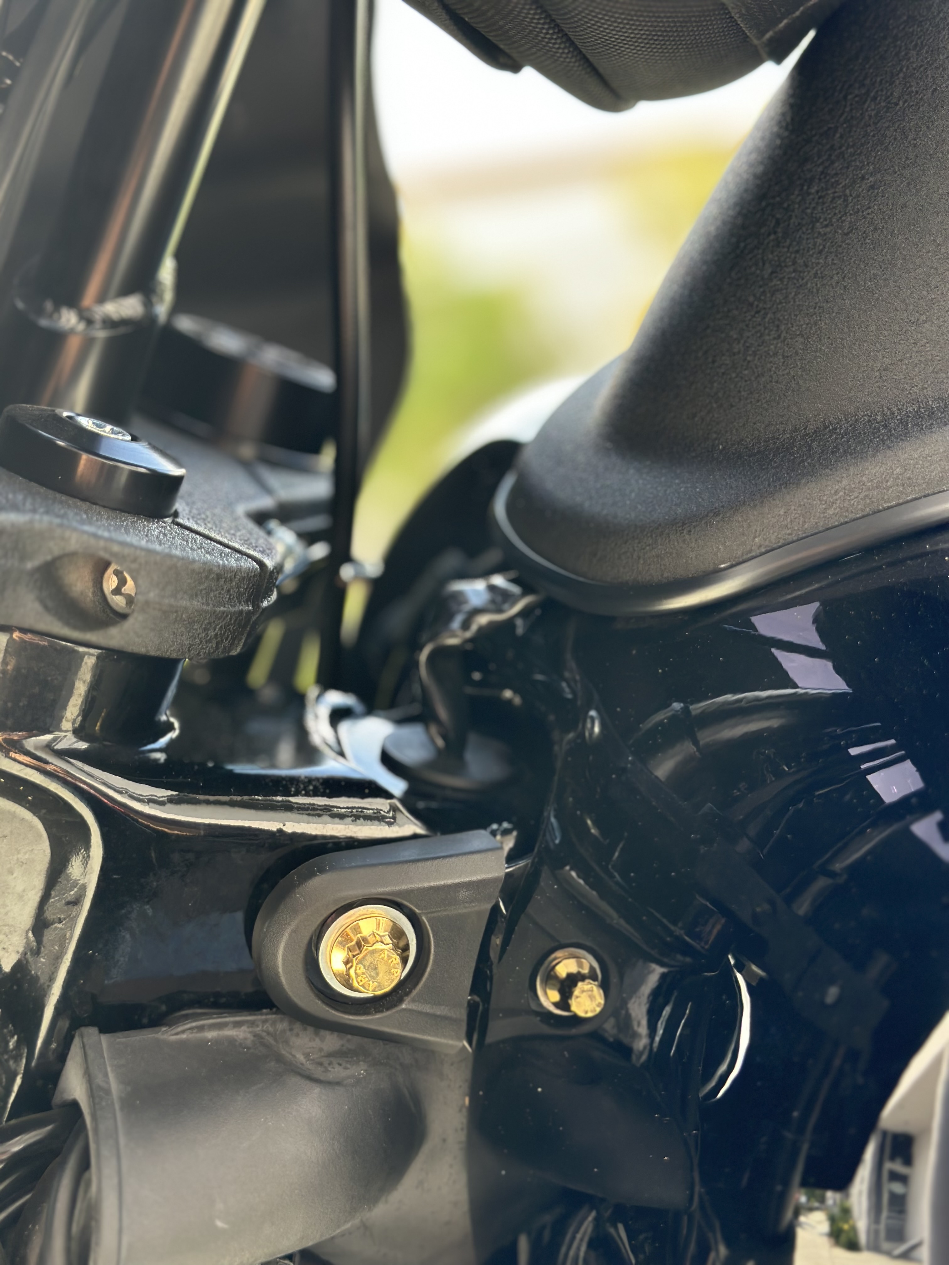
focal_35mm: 48
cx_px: 474
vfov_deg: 39.7
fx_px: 1755
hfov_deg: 30.3
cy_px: 632
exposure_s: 1/314
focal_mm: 6.86
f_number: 1.78
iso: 80
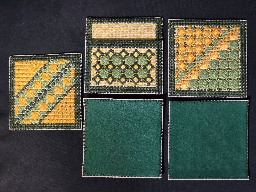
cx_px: 128
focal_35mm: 69
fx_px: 510
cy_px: 96
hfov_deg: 28.2
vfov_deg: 21.3
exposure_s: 1/30
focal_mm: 7.9
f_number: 2.4
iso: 500
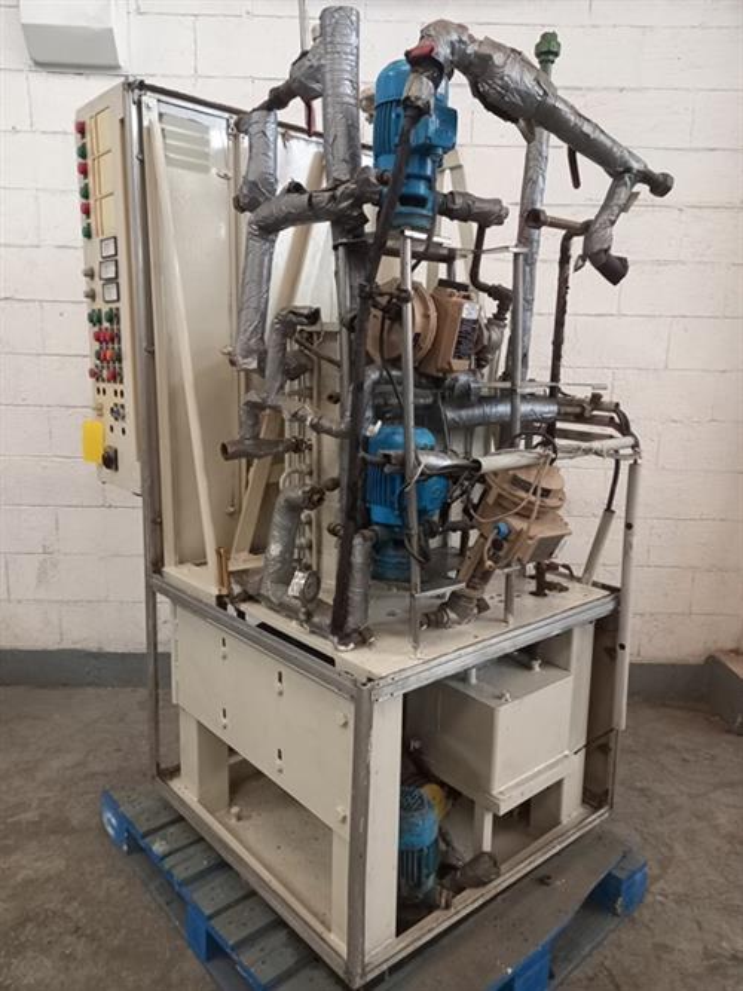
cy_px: 496
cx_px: 372
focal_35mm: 25
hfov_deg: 54.9
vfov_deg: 69.4
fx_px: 716
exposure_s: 1/24
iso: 400
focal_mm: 4.6
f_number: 2
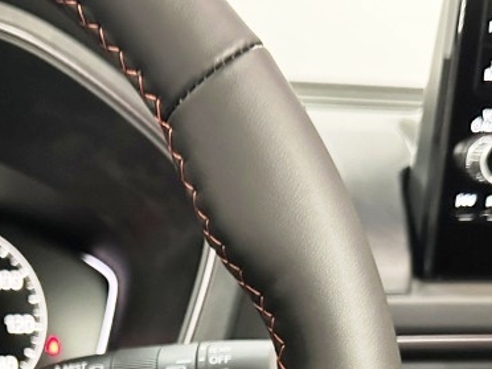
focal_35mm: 66
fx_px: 938
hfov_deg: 29.0
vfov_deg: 20.0
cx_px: 130
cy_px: 507
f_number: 1.78
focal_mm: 6.86
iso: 800
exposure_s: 1/30
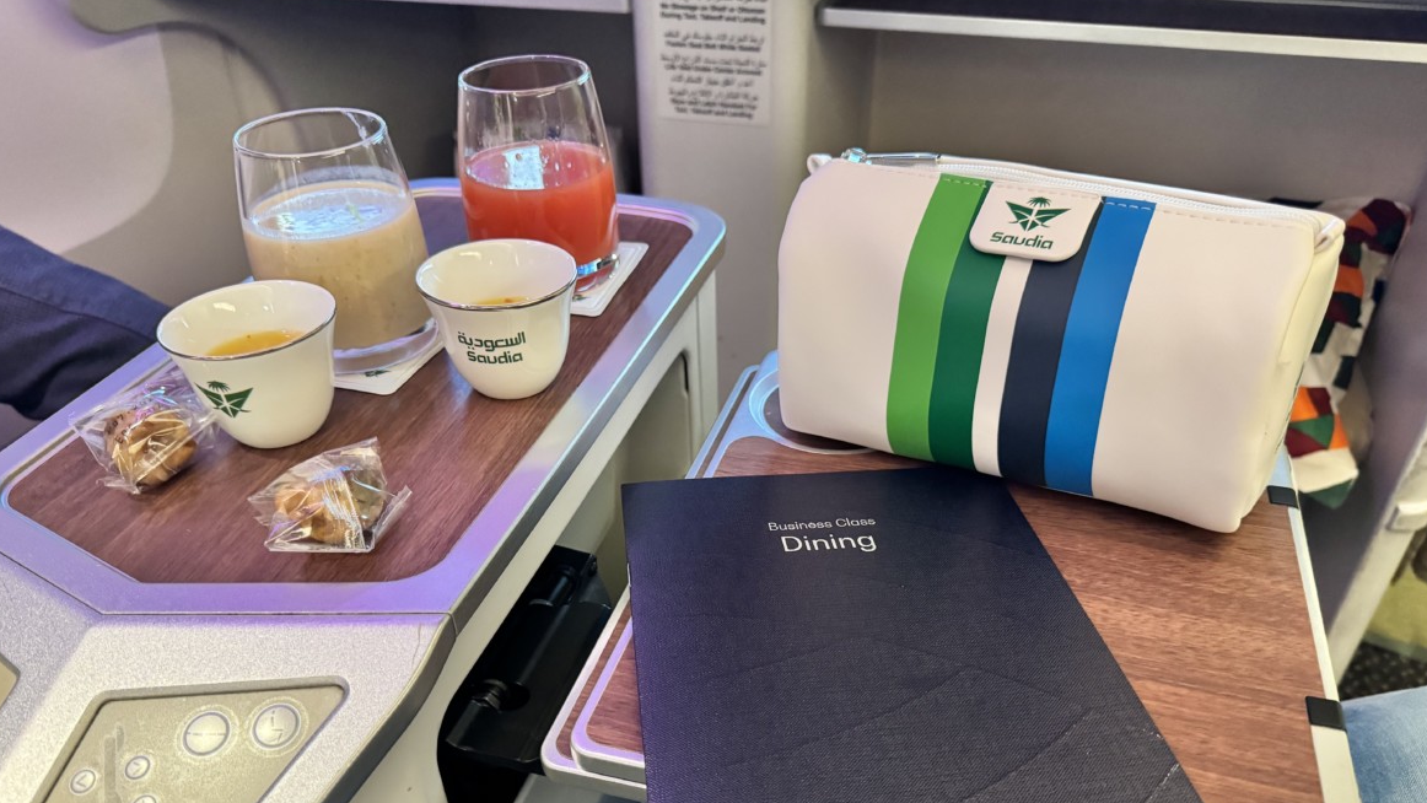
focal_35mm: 27
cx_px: 704
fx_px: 1022
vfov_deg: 42.3
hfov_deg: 69.8
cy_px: 541
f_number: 1.78
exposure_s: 1/38
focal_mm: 6.76
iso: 800
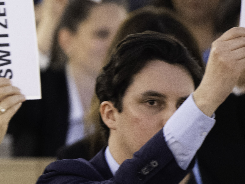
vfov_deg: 1.3
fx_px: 8137
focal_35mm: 1150
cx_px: -241
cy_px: -6
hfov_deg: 1.7
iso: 1000
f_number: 2.8
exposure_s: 1/160
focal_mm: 200
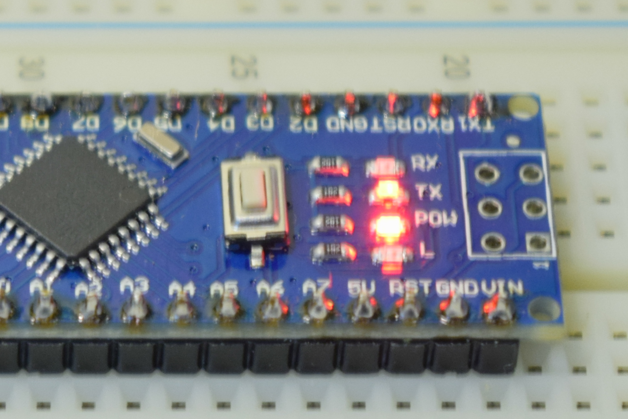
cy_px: 261
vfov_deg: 5.0
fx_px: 4773
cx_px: -2
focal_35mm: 274
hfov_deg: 7.5
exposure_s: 1/50
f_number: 5.6
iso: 1000
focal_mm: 55
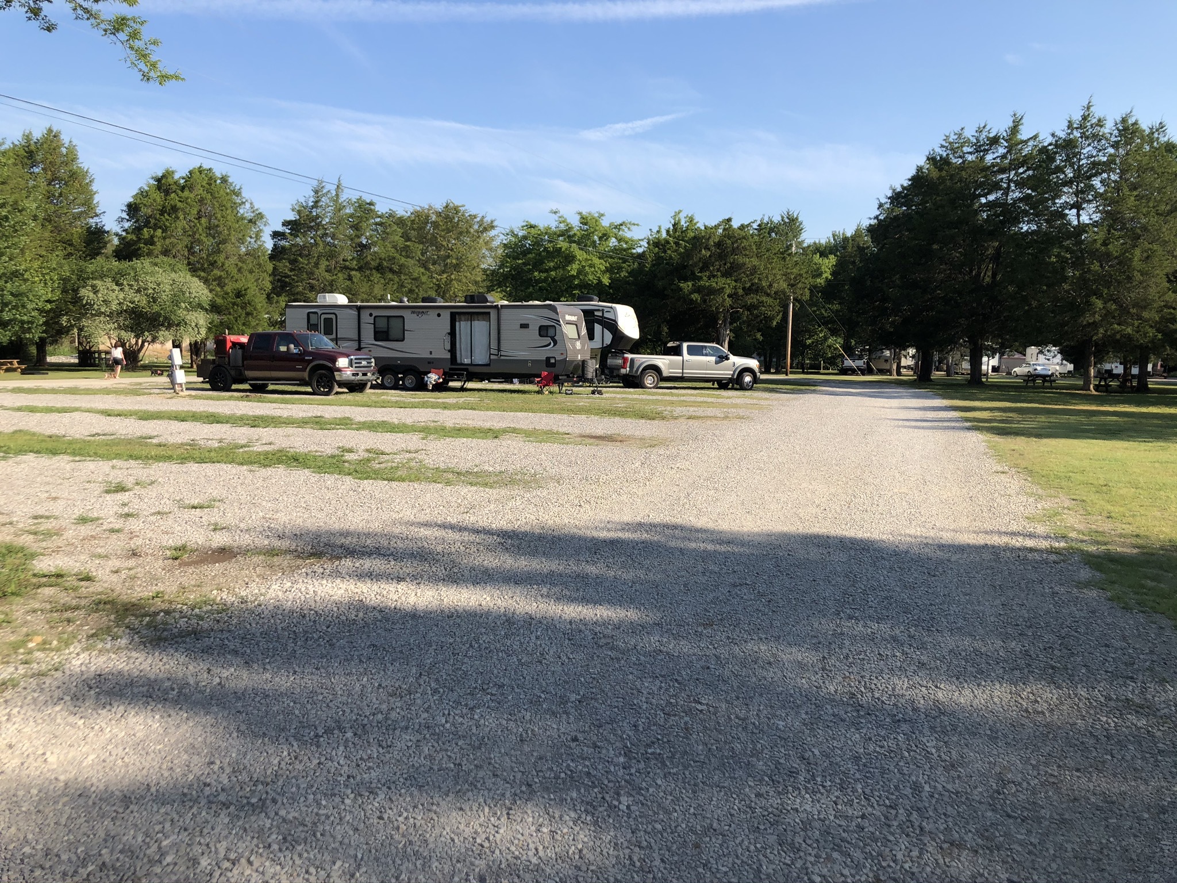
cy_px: 442
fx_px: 952
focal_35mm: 28
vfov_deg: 49.7
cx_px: 588
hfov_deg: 63.4
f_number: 1.8
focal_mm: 3.99
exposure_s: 1/1171
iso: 20
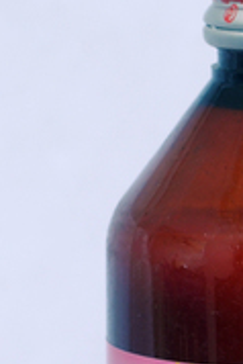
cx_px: 299
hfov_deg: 5.9
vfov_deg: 8.8
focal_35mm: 232
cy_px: 407
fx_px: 2348
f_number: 10
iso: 100
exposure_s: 1/160
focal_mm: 55
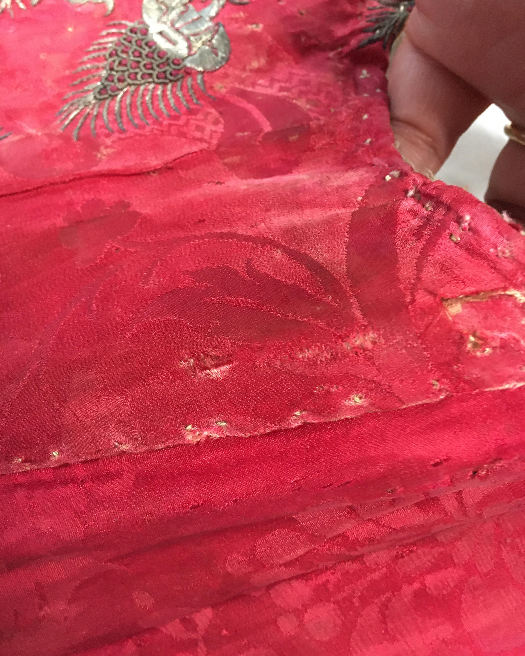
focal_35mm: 31
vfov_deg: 57.1
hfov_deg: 47.1
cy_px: 303
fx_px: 602
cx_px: 258
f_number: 2.2
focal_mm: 4.15
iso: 200
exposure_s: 1/20
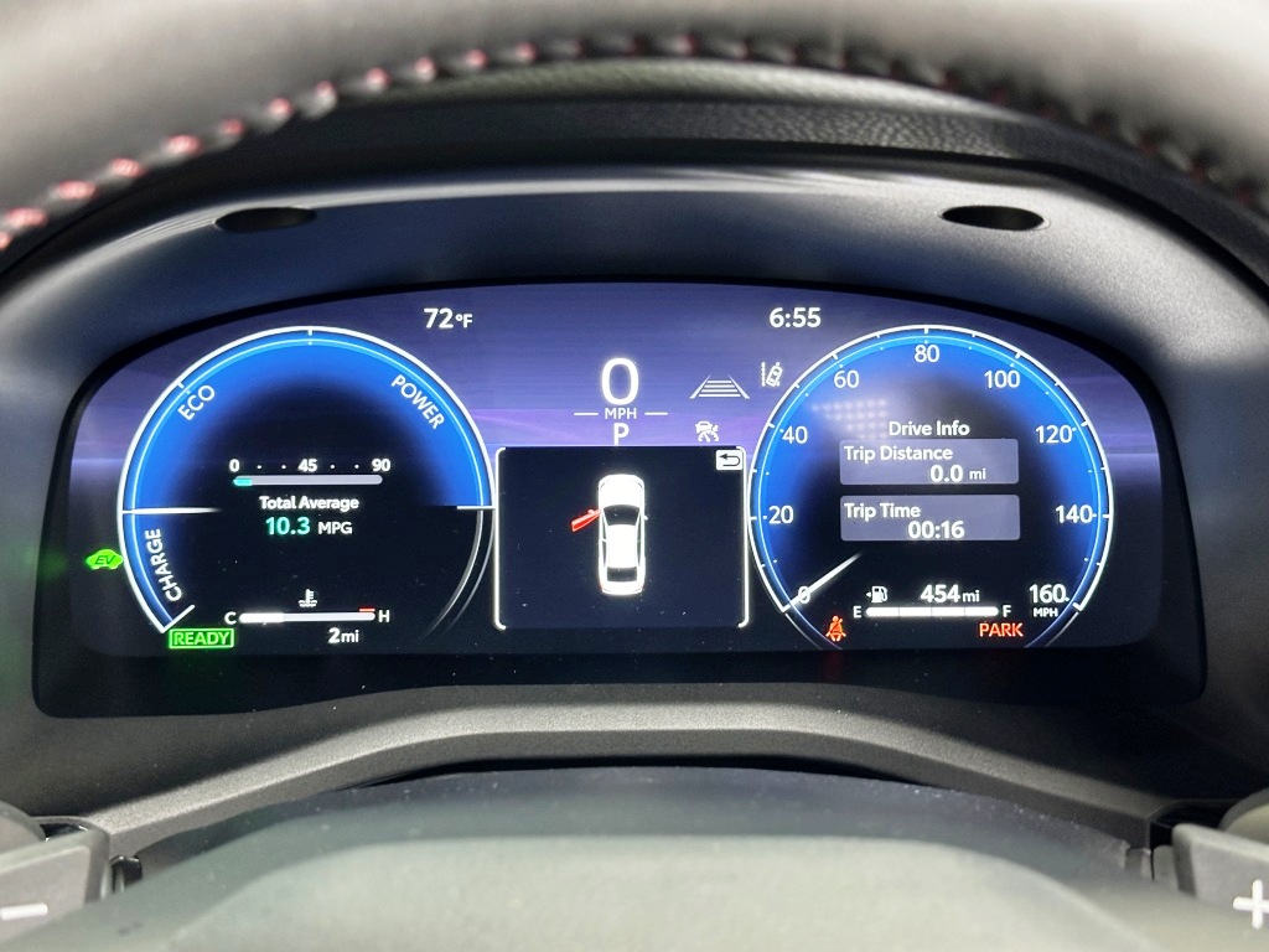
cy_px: 476
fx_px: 1760
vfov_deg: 30.3
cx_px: 634
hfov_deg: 39.7
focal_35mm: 48
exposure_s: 1/30
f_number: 1.78
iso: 500
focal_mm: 6.86
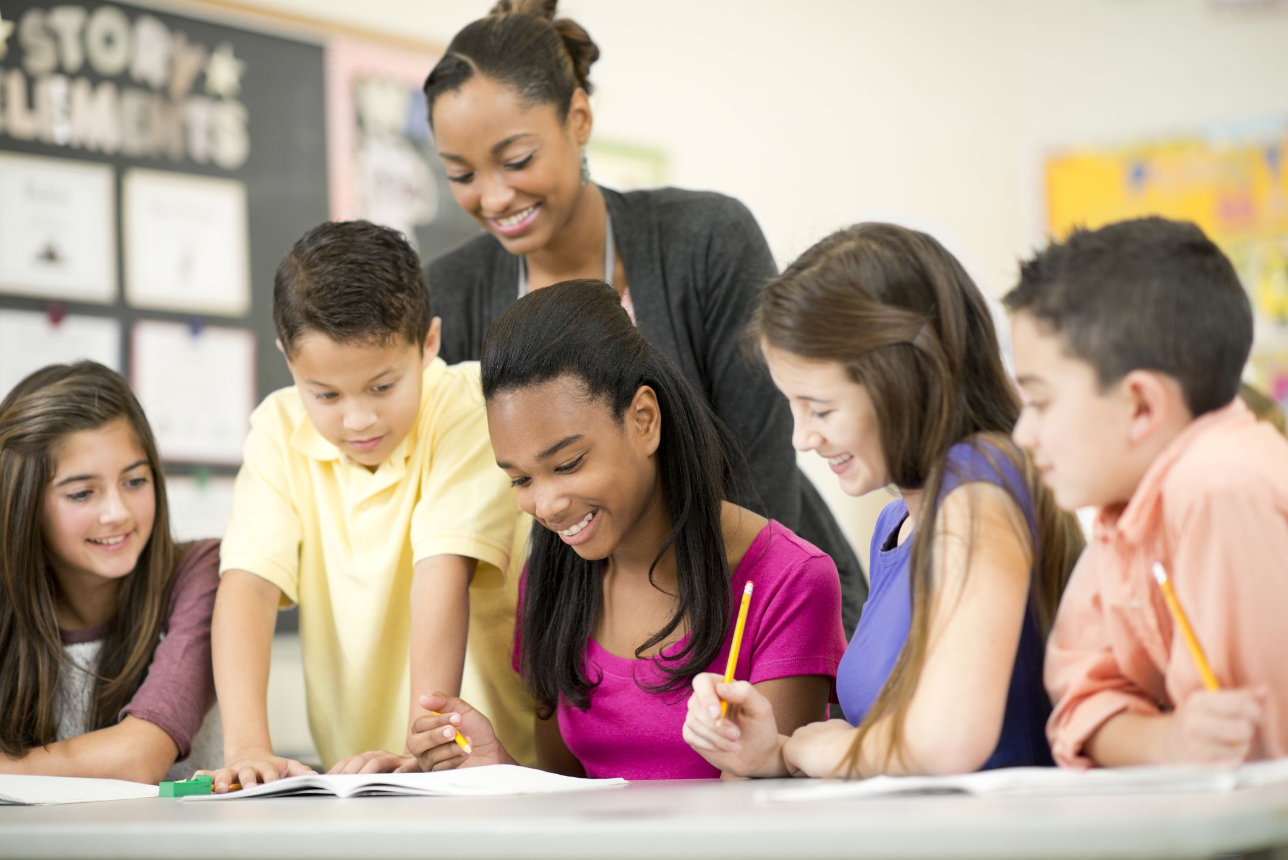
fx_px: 3042
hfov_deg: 23.9
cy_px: 430
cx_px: 644
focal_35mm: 85
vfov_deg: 16.1
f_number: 2
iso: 100
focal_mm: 85
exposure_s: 1/200
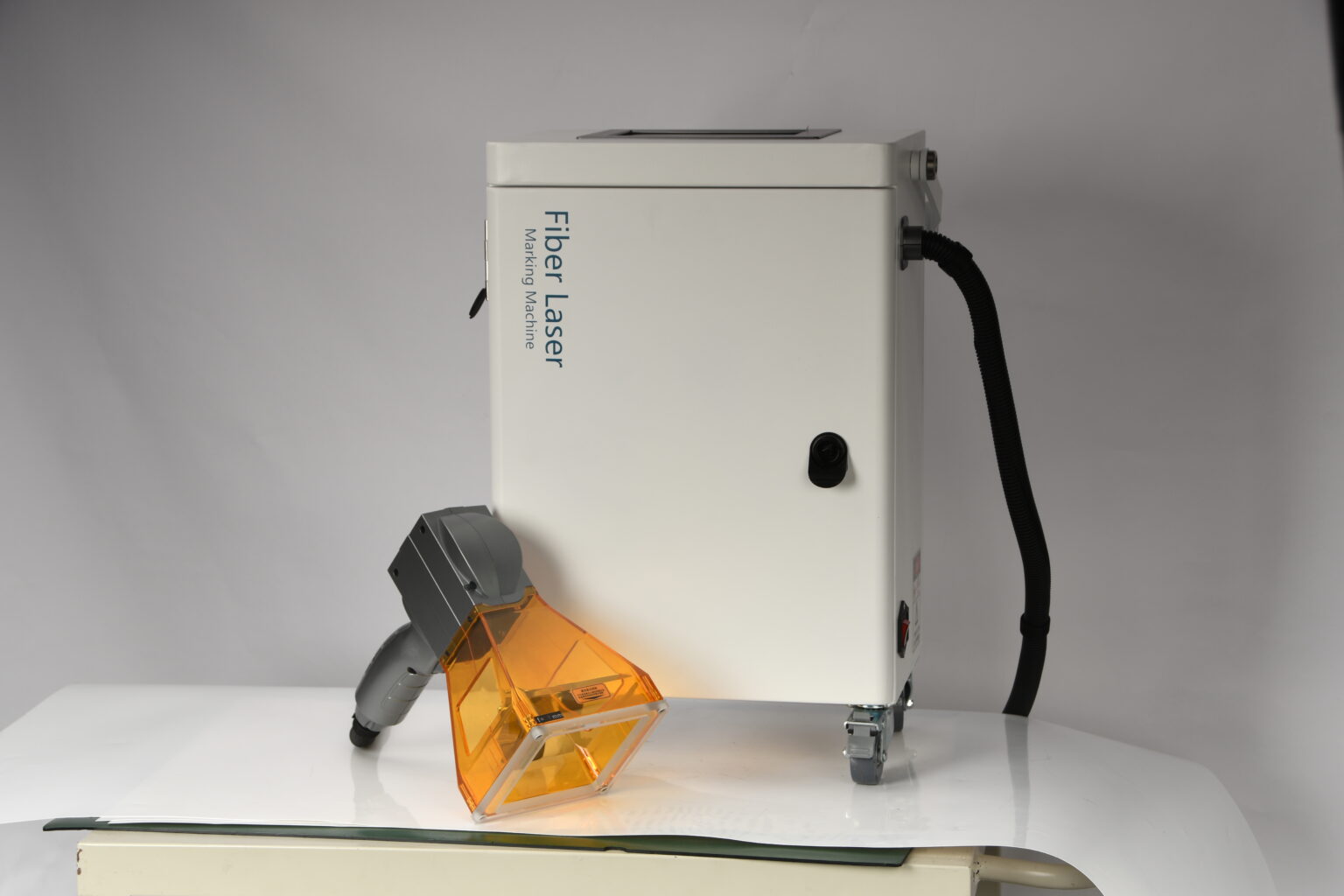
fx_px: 3061
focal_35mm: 82
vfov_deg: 16.7
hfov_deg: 24.8
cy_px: 448
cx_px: 672
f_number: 8
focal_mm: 55
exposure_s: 1/800
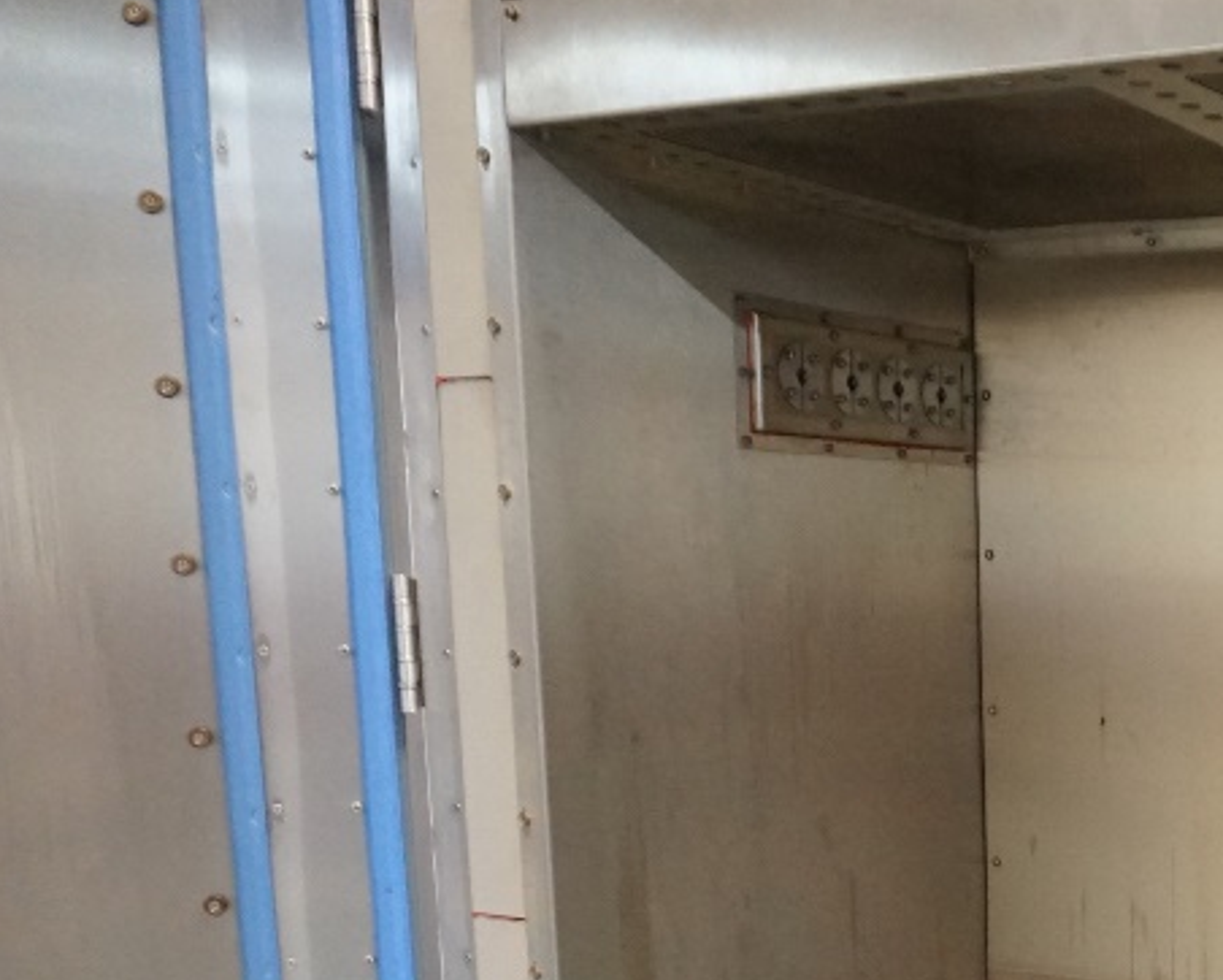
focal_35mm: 51
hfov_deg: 31.9
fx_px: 1847
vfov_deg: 28.7
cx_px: 1380
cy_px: 860
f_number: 3.5
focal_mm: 16
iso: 3200
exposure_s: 1/160
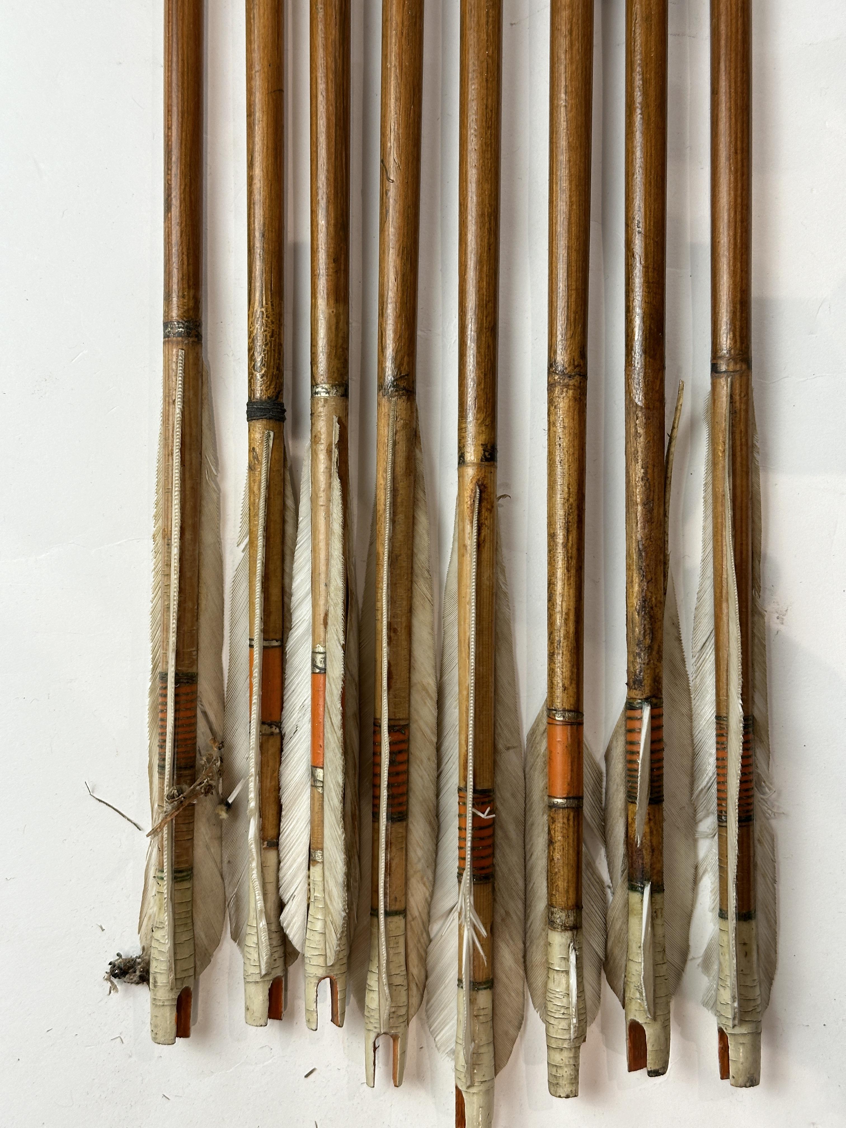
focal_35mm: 48
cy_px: 564
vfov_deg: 39.7
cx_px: 423
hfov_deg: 30.3
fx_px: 1564
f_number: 1.78
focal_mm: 6.86
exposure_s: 1/100
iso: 80
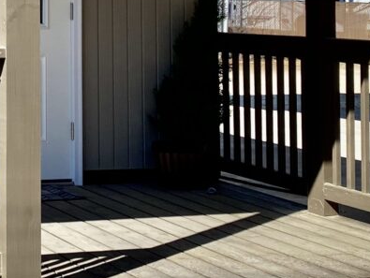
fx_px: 1081
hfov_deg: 18.5
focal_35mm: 101
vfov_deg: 14.2
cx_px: -67
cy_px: -55
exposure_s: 1/2410
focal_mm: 4.25
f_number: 1.8
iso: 32
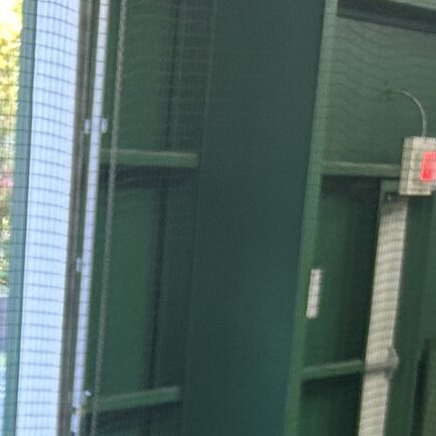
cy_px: 950
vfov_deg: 11.3
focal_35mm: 136
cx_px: -355
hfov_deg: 11.8
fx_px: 1938
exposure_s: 1/78
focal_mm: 5.7
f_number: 1.5
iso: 125
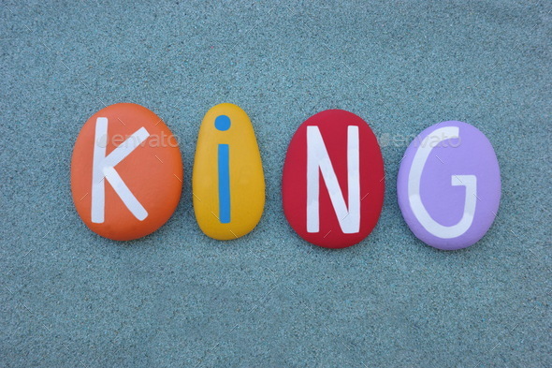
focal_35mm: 40
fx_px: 613
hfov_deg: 48.5
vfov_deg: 33.4
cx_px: 276
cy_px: 184
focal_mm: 26
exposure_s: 1/125
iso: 200
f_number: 2.8
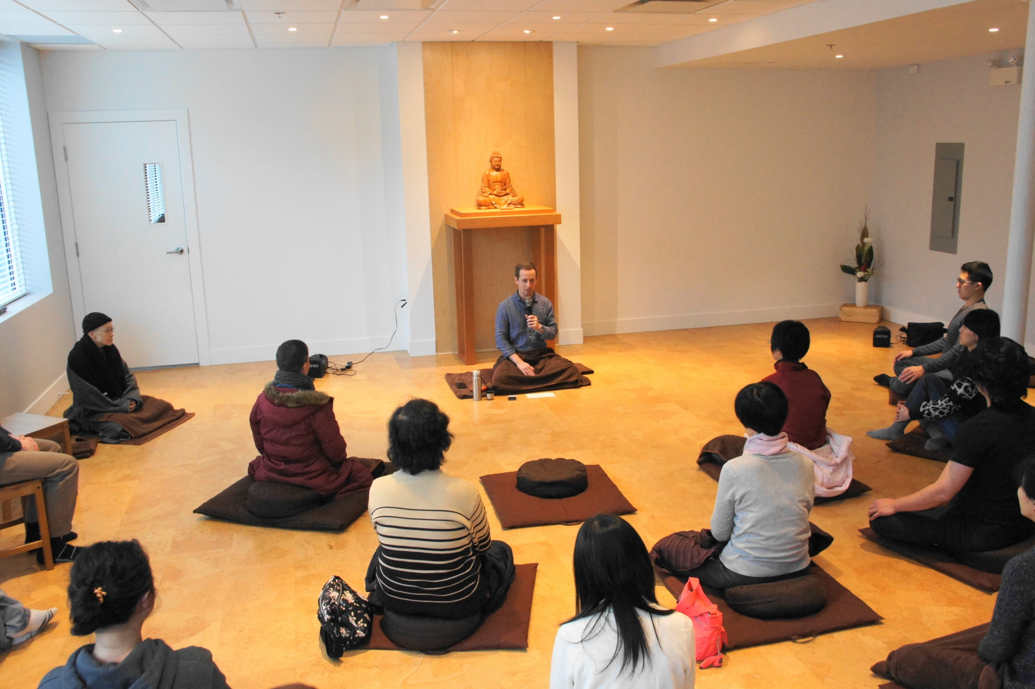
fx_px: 862
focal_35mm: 30
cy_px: 344
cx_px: 518
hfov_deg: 62.0
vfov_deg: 43.6
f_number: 6.3
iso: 1600
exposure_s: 1/13
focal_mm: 20
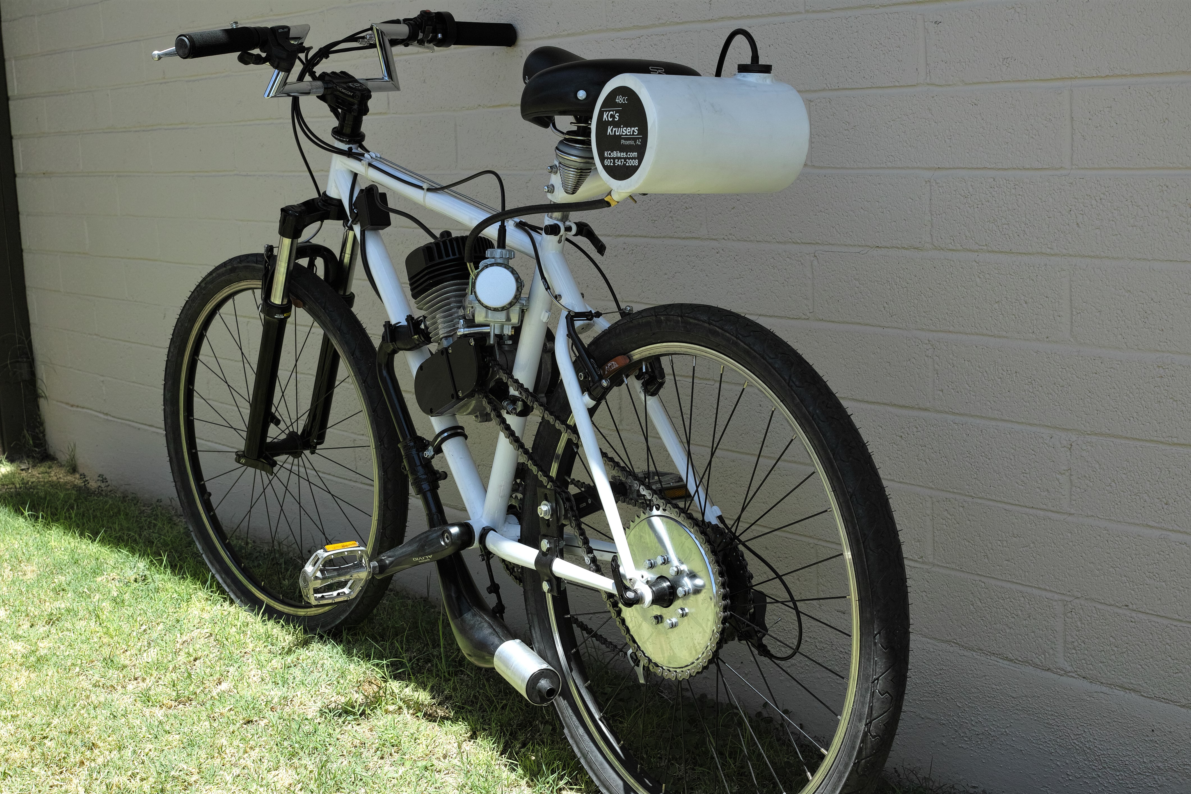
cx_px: 600
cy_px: 406
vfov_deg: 29.2
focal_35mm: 46
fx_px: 1522
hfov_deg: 42.7
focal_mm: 30
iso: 200
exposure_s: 1/320
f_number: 6.3
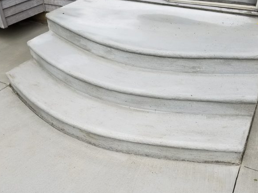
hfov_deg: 53.9
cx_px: 135
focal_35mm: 34
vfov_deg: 41.8
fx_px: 253
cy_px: 100
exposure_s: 1/378
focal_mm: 4.2
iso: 50
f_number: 1.7
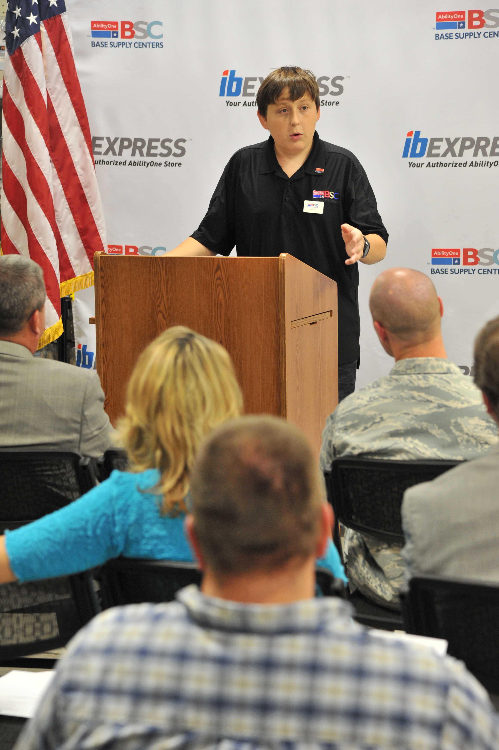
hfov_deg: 12.2
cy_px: 375
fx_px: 2332
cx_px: 250
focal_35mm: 112
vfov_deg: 18.3
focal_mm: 112
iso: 1600
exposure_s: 1/125
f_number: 5.6
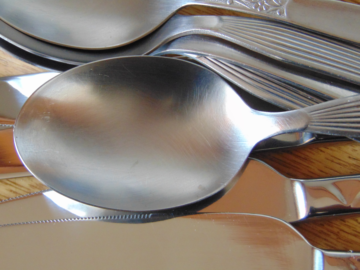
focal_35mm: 108
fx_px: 1123
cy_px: 135
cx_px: 180
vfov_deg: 13.7
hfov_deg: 18.2
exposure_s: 1/25
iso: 400
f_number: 3.9
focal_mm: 19.4
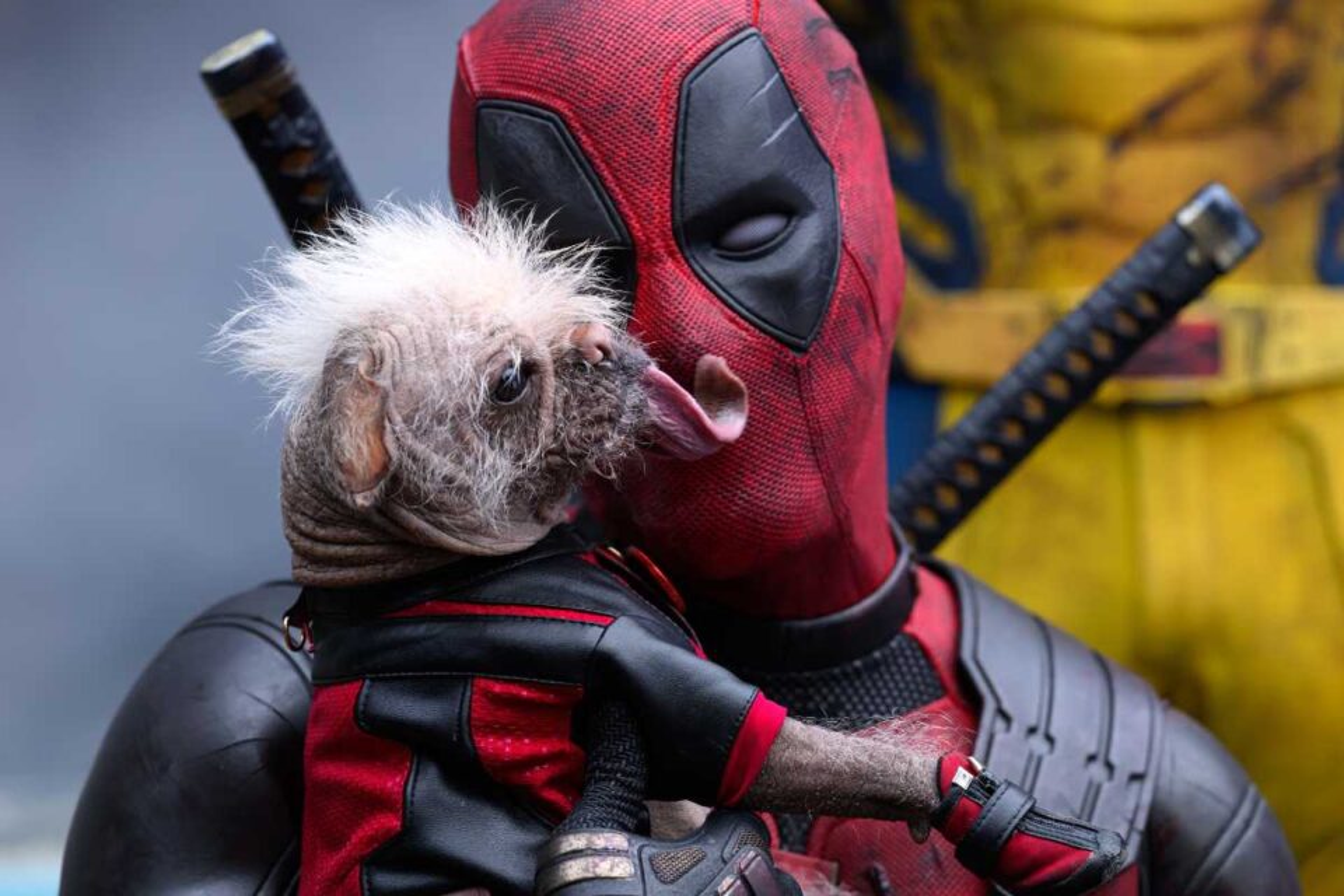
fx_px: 6346
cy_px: 448
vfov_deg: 8.1
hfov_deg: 12.1
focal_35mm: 170
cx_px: 672
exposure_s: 1/200
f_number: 5
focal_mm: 170
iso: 800
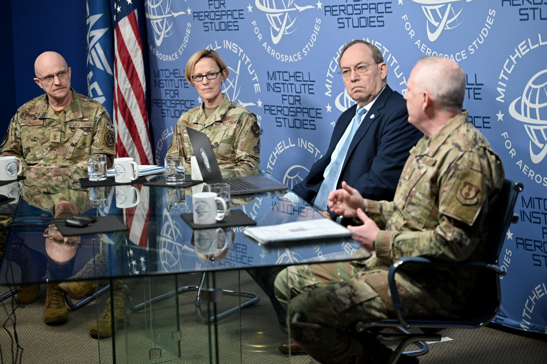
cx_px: 274
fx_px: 1063
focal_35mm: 70
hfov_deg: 28.9
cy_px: 182
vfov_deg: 19.4
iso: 800
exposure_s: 1/160
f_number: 2.8
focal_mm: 70
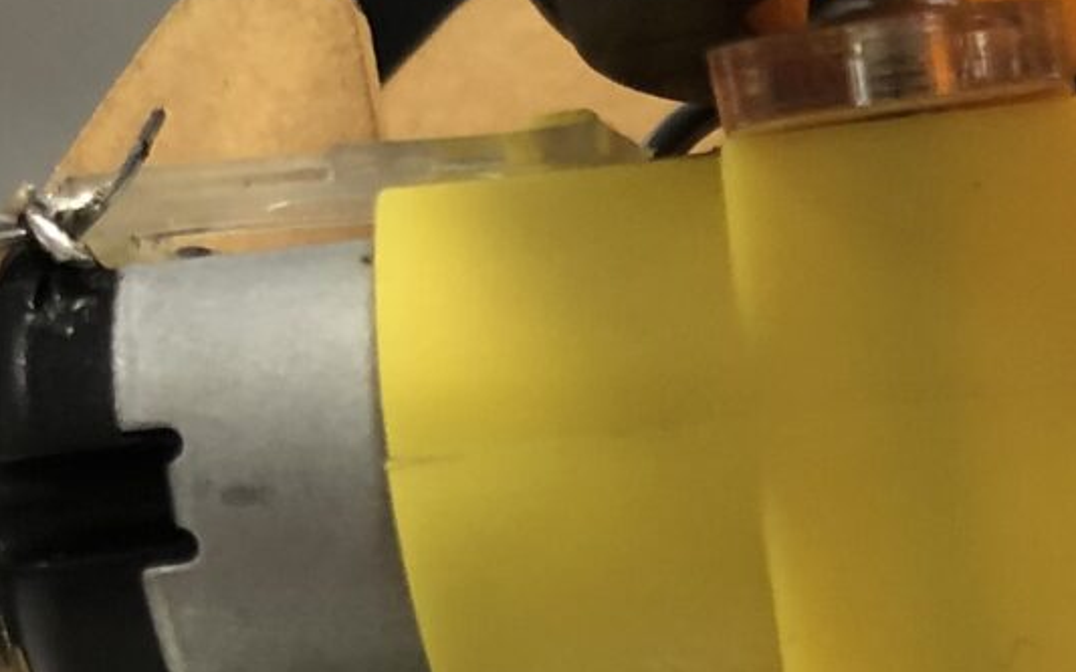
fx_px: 3343
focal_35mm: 114
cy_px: 1229
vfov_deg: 10.7
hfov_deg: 17.6
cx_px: 1223
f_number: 1.8
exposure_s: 1/17
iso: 50
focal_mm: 4
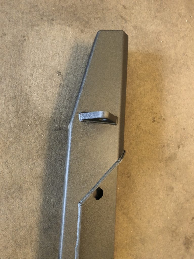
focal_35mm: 28
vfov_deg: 63.4
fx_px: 209
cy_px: 130
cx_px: 97
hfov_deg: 49.7
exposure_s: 1/5
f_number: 1.8
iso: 100
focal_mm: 4
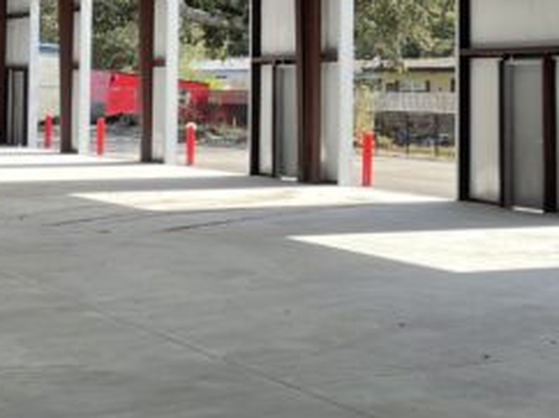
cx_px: 411
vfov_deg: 16.9
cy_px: 42
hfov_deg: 22.6
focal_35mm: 86
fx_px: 1387
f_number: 1.6
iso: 32
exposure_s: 1/619
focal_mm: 4.2
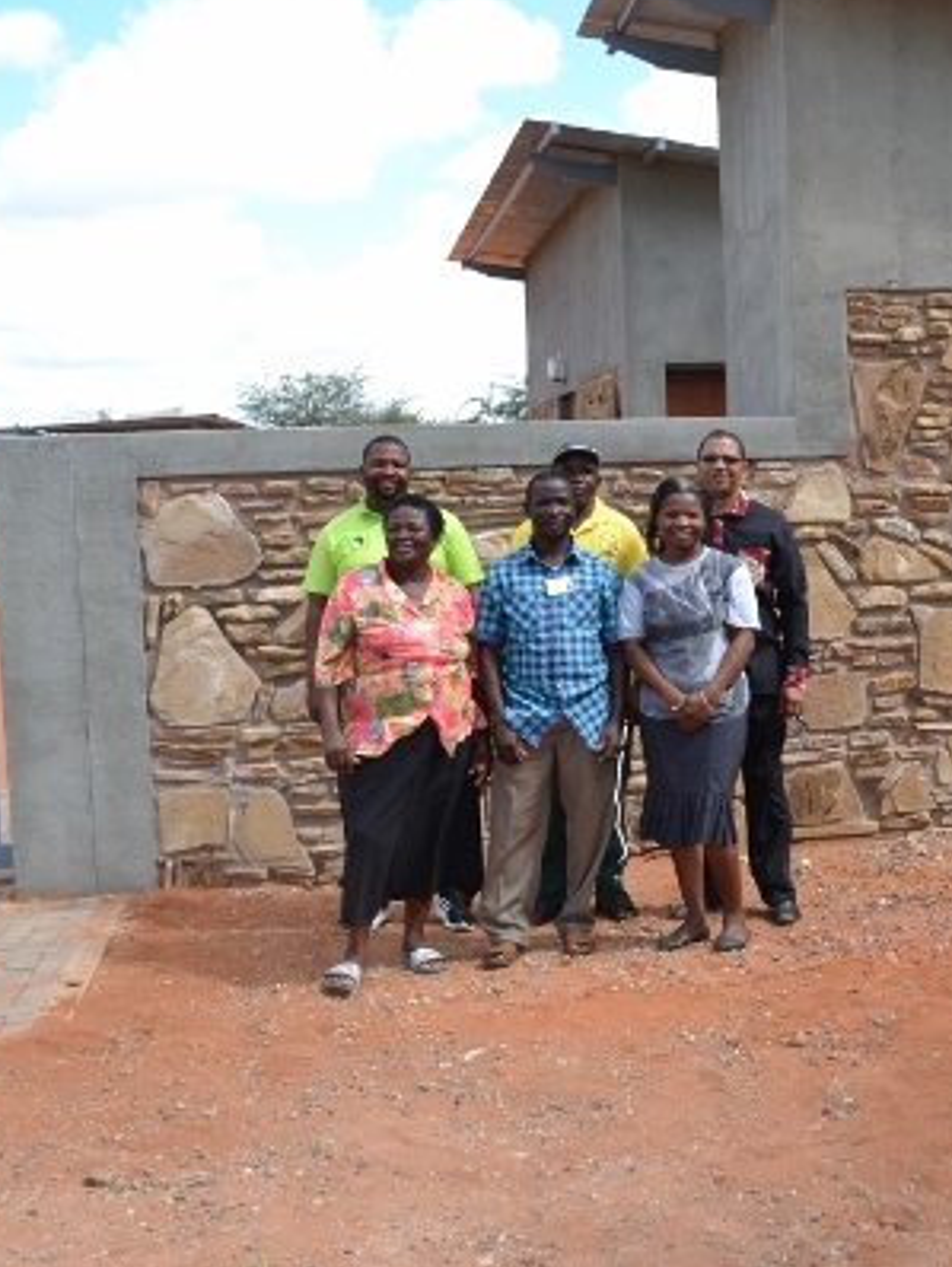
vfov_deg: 37.5
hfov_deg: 28.3
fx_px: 1868
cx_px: 669
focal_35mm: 51
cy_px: 629
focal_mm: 22
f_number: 6.3
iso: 100
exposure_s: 1/200
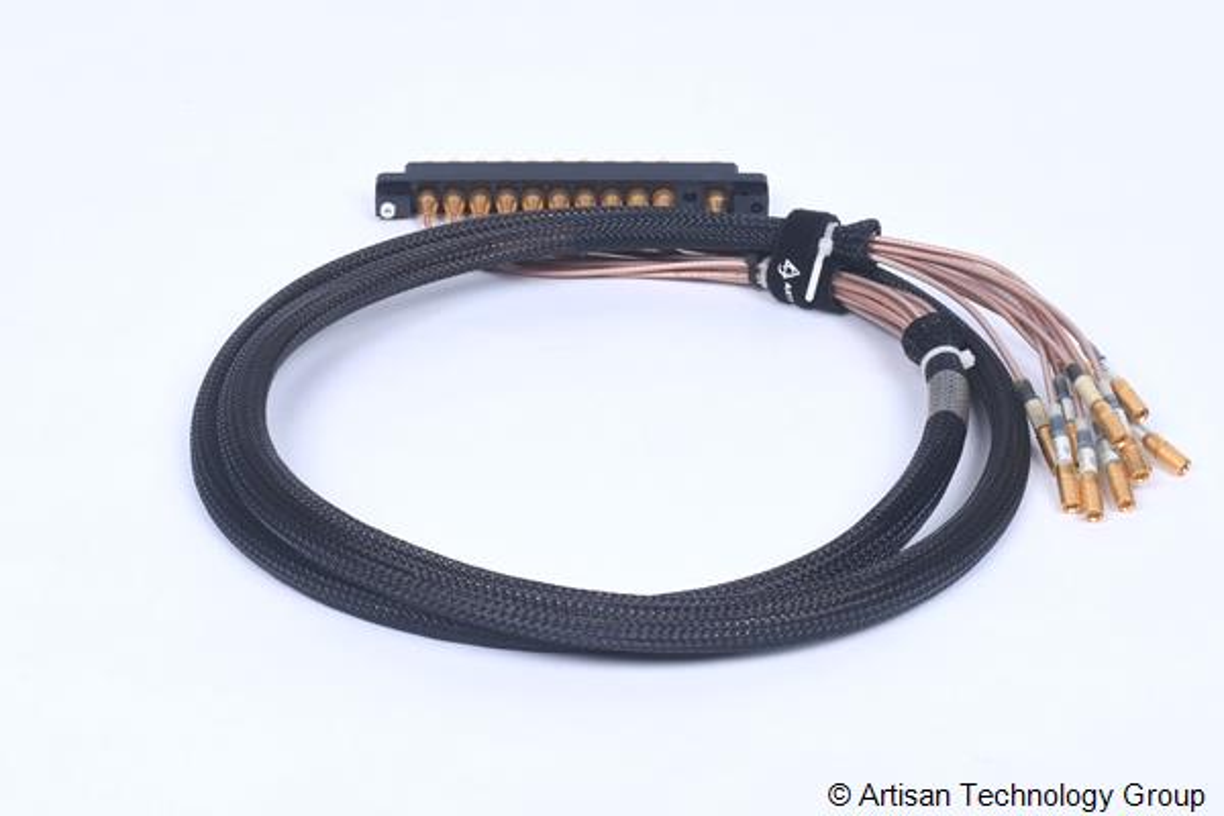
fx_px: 2142
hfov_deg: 31.9
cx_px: 612
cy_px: 408
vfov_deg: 21.6
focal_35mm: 63
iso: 200
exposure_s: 1/200
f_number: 16
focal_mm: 42
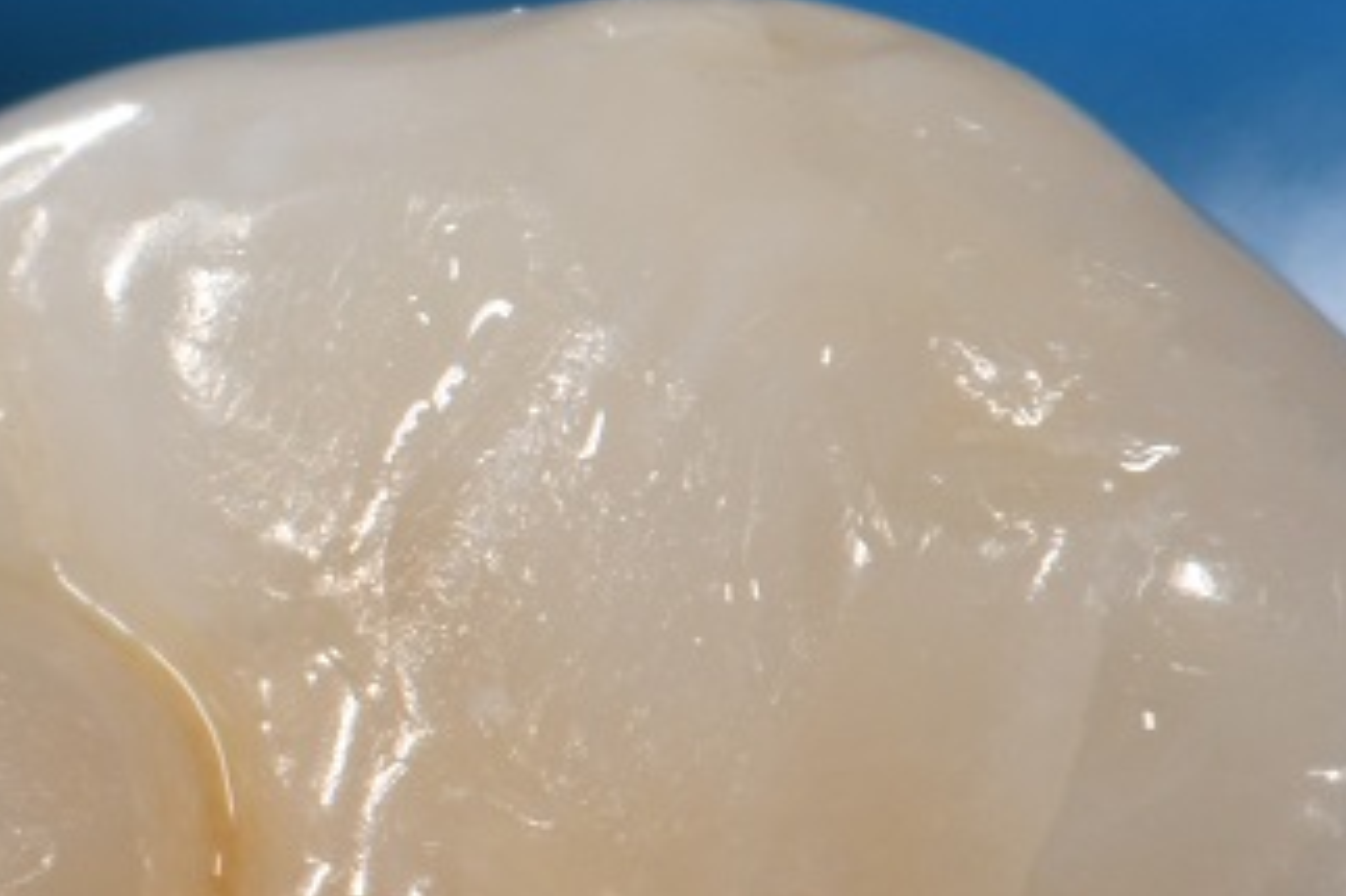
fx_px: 24588
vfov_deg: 2.1
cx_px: -1029
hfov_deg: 3.1
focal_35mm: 658
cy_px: 413
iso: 200
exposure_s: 1/160
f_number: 32
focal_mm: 105
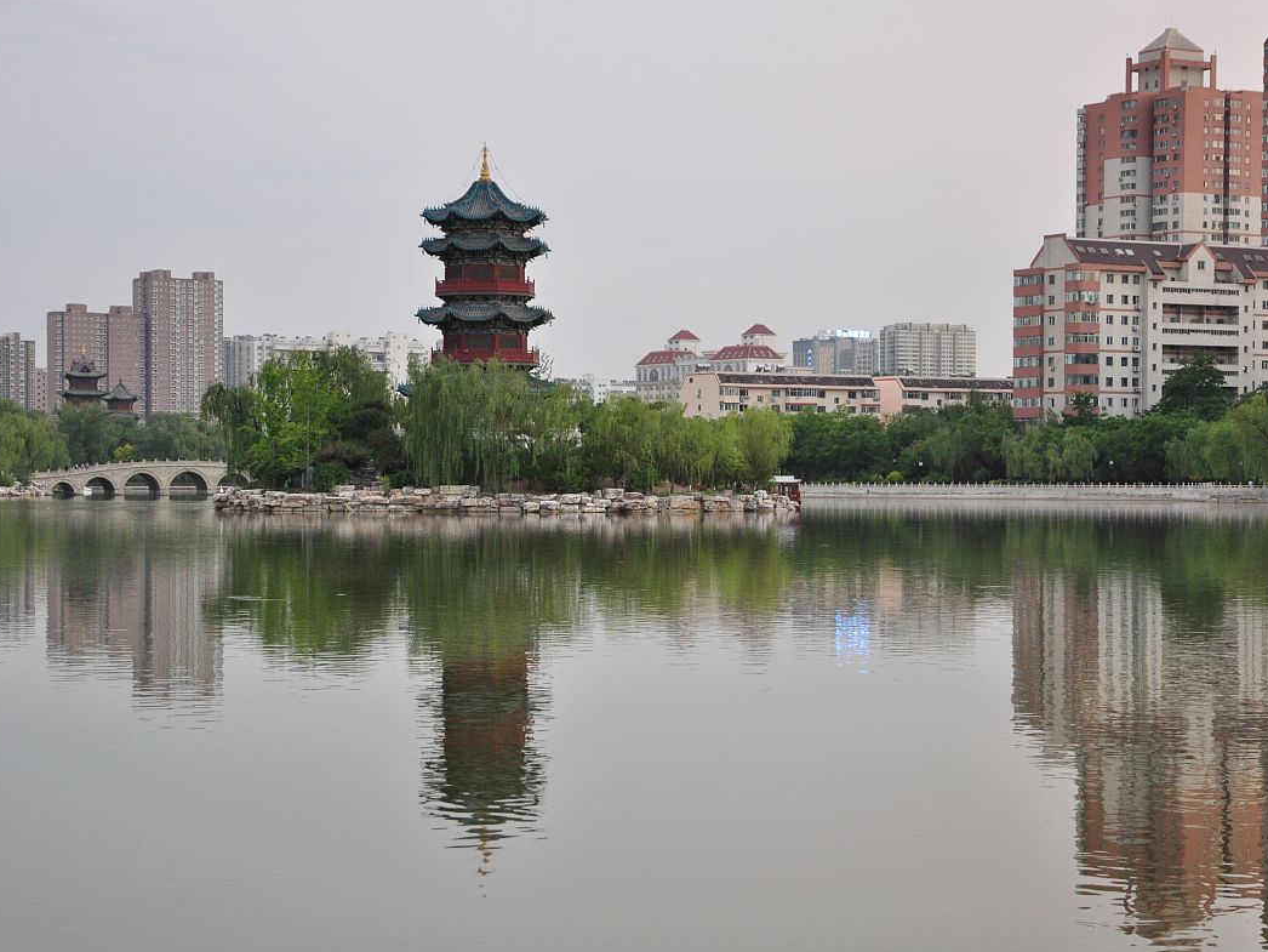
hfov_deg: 25.6
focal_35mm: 76
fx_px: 2785
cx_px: 593
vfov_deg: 19.4
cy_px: 478
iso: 800
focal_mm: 46
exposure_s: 1/60
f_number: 5.6
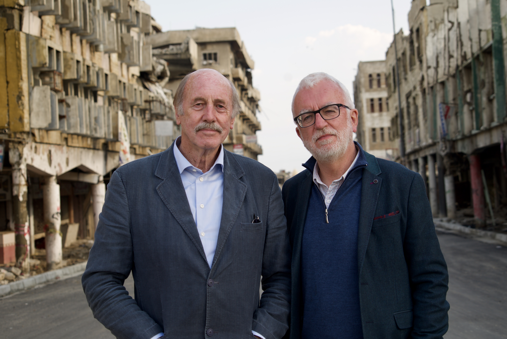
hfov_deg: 34.5
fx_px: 817
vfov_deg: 23.4
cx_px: 254
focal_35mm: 58
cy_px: 170
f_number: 5.6
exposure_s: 1/160
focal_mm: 58
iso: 100
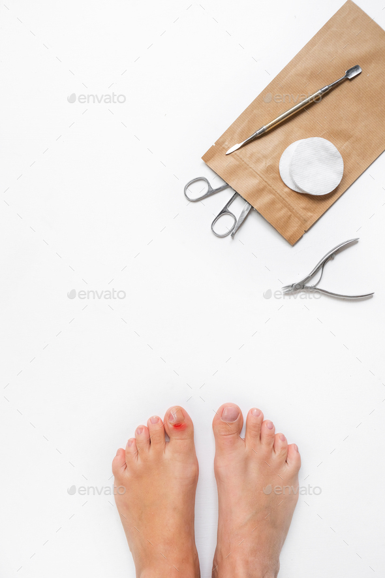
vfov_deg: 57.2
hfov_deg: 40.0
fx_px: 529
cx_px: 192
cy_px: 289
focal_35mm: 33
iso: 500
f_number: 5
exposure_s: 1/125
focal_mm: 22.3
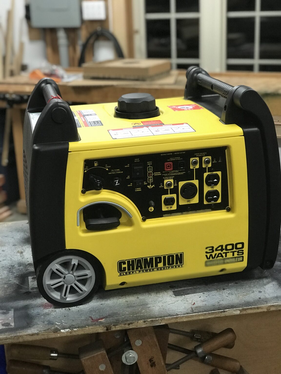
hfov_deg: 25.7
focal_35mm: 57
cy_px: 187
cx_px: 140
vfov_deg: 33.8
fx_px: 617
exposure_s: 1/60
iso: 400
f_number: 2.8
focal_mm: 6.6
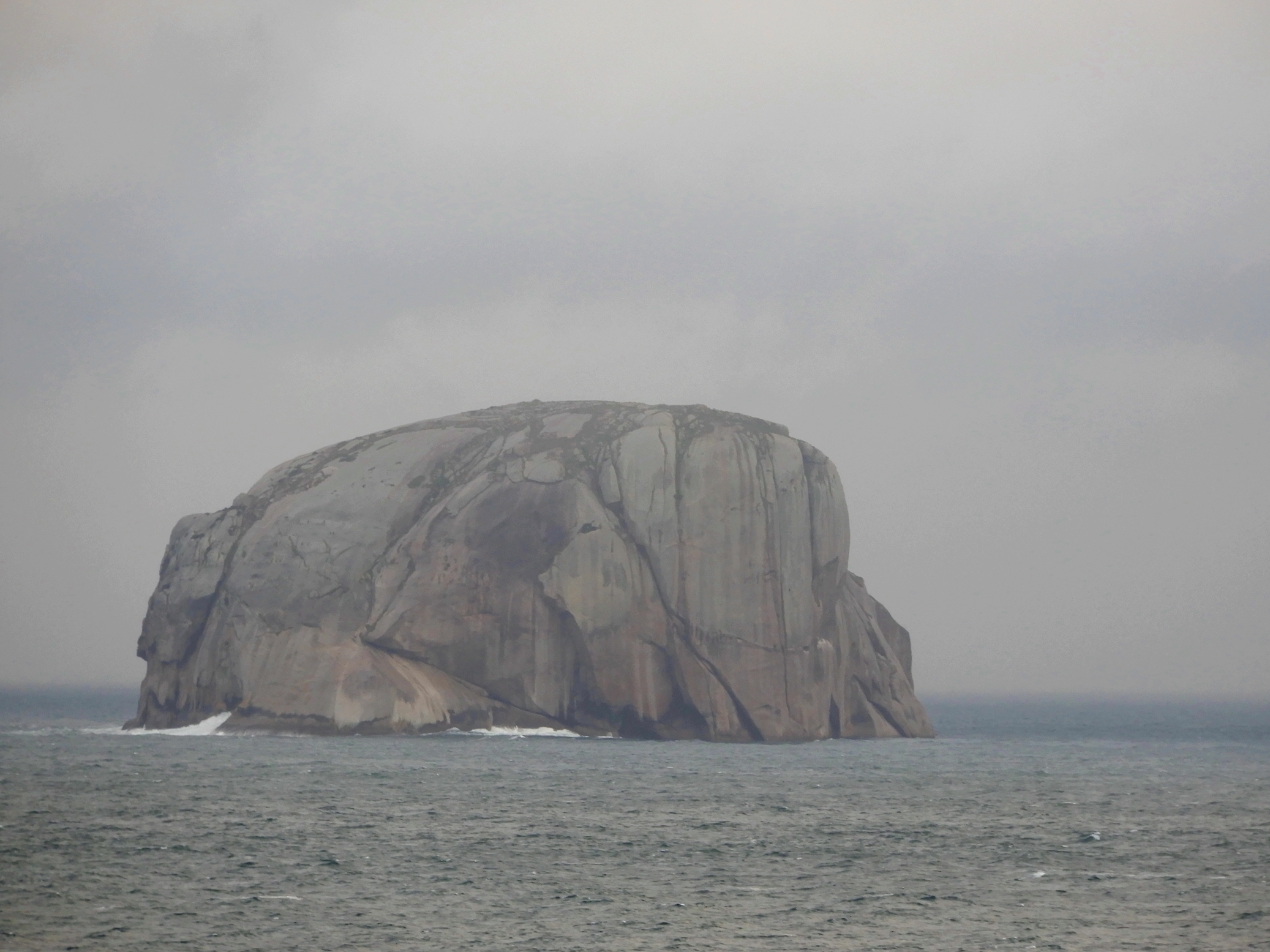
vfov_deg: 3.7
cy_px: 476
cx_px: 635
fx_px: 14674
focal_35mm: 400
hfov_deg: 5.0
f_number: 6.3
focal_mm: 71.4
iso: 140
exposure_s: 1/125
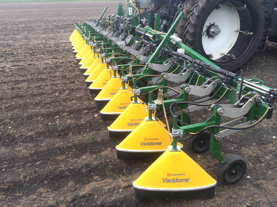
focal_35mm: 30
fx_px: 240
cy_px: 104
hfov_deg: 60.0
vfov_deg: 46.8
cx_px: 138
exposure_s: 1/427
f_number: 2.2
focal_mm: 4.12
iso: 32
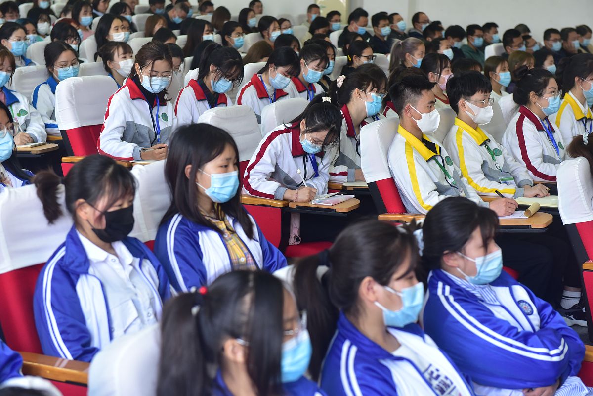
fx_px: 1153
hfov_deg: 28.8
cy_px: 198
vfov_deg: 19.5
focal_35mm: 70
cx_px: 296
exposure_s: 1/160
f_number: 4.5
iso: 1000
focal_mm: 70
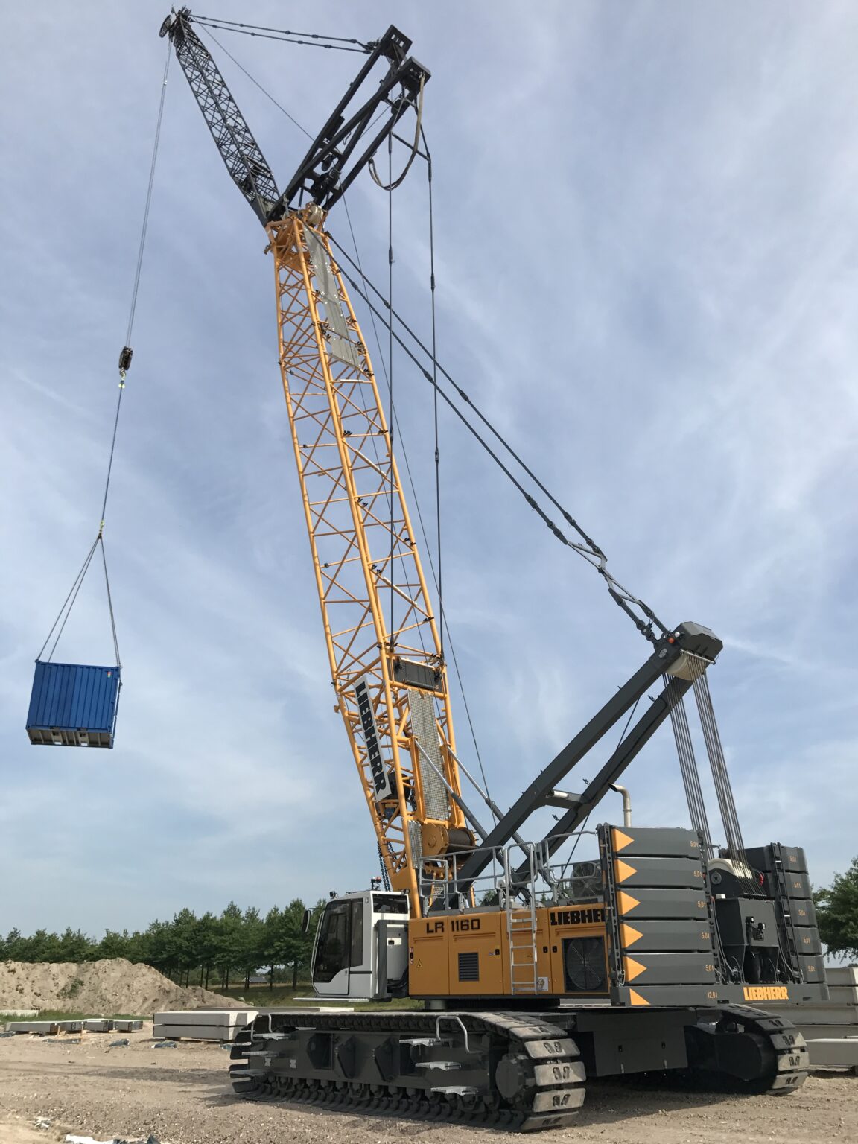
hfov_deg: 49.7
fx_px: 925
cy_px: 572
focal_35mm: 28
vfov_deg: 63.4
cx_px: 429
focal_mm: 3.99
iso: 20
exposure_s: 1/2994
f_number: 1.8
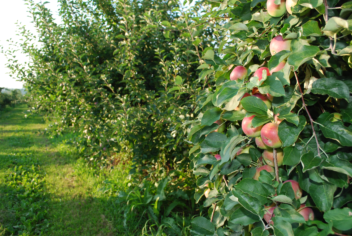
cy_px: 118
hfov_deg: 61.9
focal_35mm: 30
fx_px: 294
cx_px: 176
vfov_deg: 43.7
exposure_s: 1/125
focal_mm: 20
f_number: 5.6
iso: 200
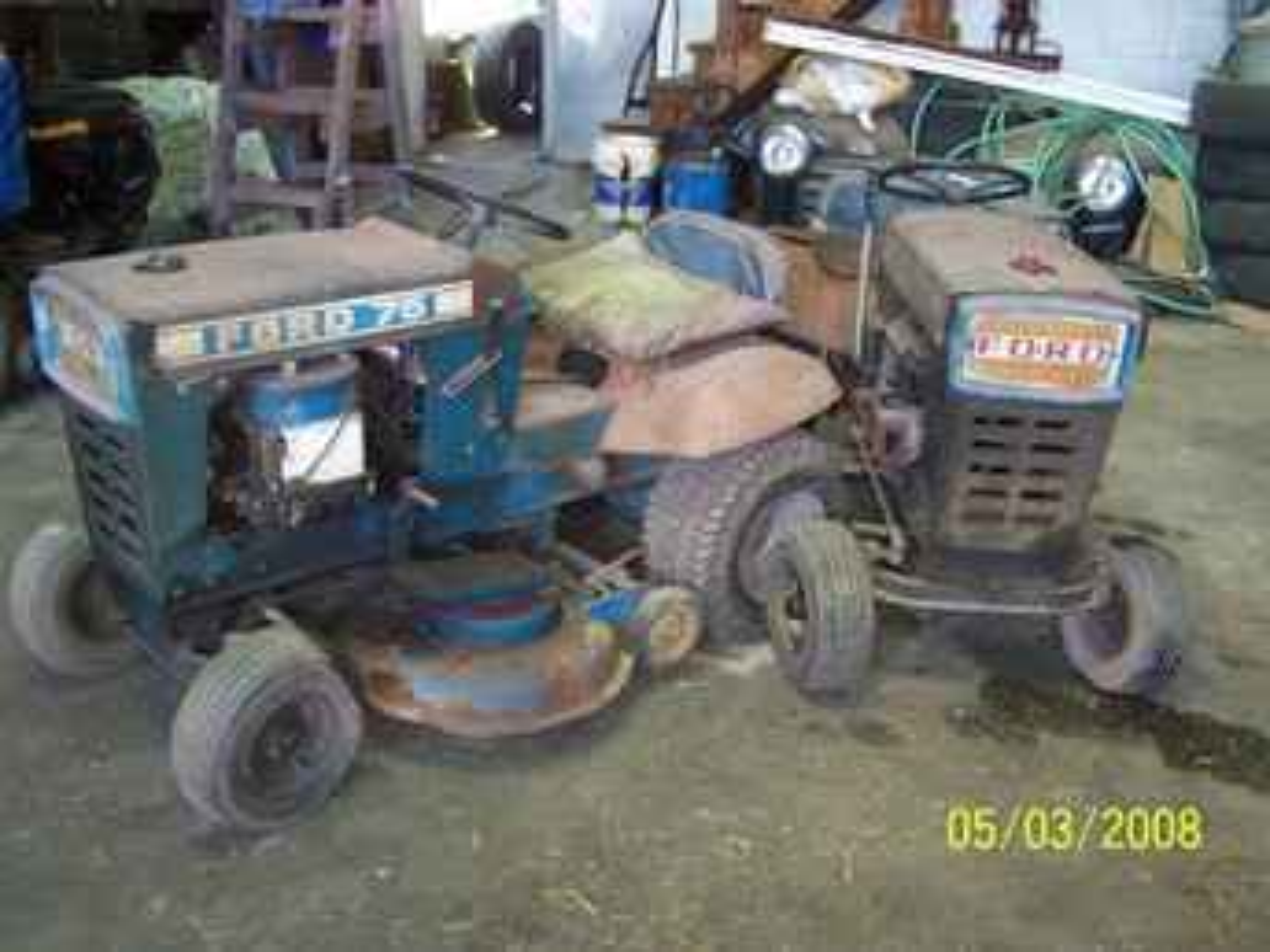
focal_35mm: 38
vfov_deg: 37.7
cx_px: 635
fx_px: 1394
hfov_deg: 49.0
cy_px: 476
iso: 200
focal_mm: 6.3
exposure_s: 1/50
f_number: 2.8
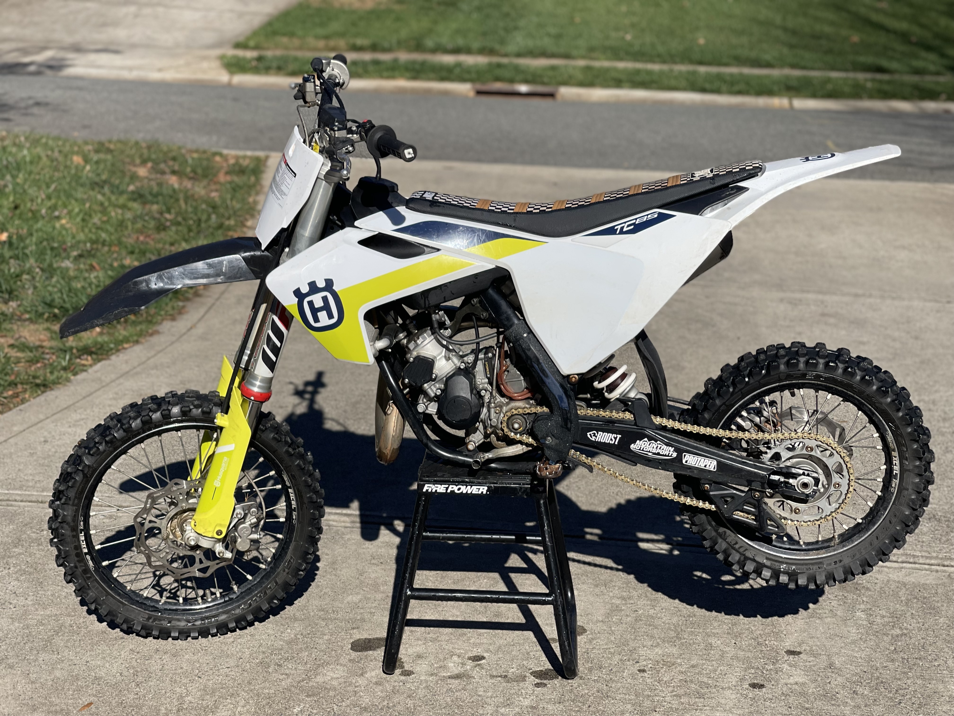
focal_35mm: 64
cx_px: 477
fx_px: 1764
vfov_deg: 22.9
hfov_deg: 30.3
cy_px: 358
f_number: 2.2
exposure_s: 1/2538
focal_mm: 7.5
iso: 32
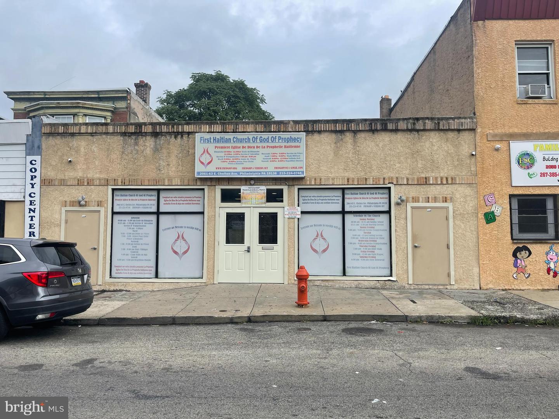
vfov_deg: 53.1
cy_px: 210
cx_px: 280
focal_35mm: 26
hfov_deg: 67.3
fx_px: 420
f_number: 1.6
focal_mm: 5.1
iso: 32
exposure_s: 1/3448
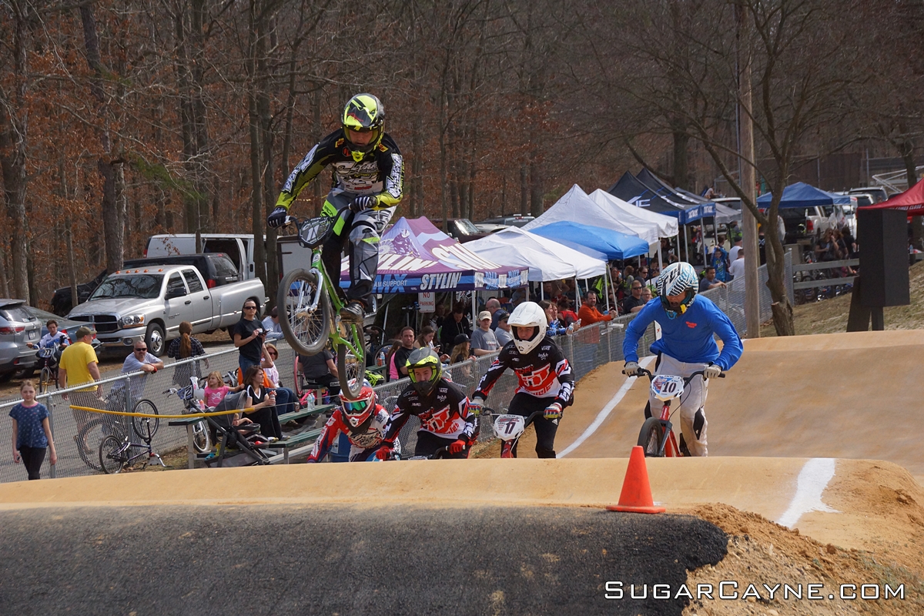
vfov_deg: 10.2
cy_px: 308
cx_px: 462
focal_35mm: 135
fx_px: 3465
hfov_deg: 15.2
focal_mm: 90
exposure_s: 1/2000
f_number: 9
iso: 800
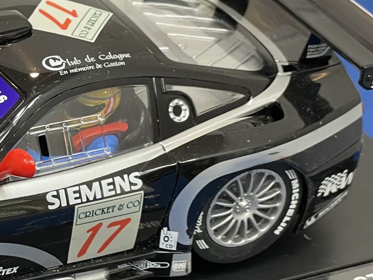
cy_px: 212
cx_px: -67
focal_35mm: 144
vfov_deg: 10.3
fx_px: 1552
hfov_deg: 13.4
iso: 160
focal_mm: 6
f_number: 2
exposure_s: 1/60
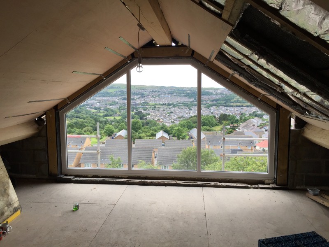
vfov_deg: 48.2
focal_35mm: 29
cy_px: 124
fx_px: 276
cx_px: 164
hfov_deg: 61.7
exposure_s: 1/293
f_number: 2.2
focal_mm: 4.15
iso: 32
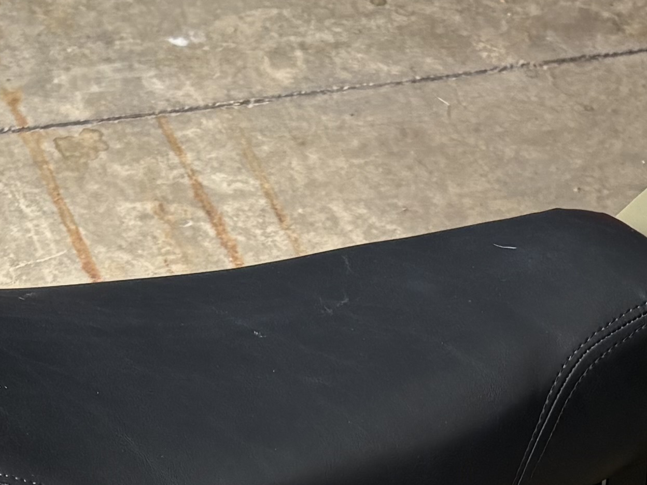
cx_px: 245
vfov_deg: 11.9
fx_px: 2224
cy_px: 714
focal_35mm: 119
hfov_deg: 16.5
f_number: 1.6
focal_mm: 5.96
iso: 80
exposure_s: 1/243
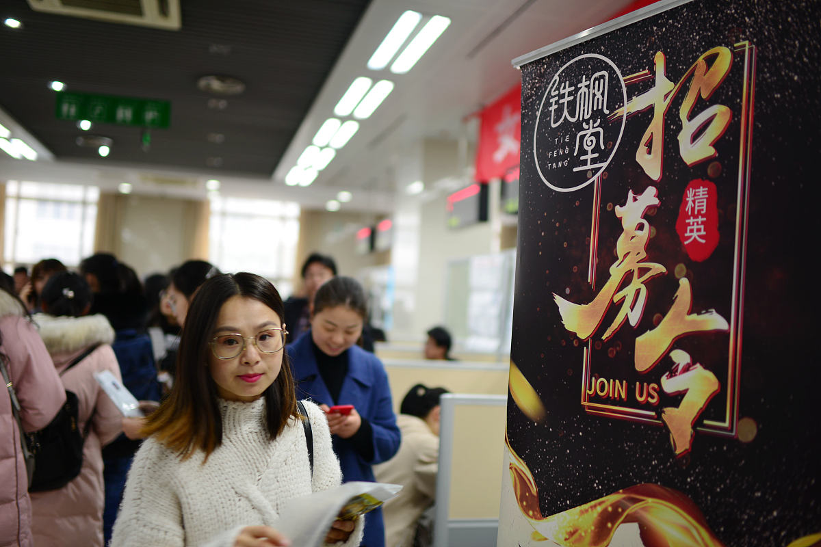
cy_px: 274
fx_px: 798
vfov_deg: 37.9
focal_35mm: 35
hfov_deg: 54.4
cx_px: 410
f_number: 1.4
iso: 140
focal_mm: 35
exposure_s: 1/80
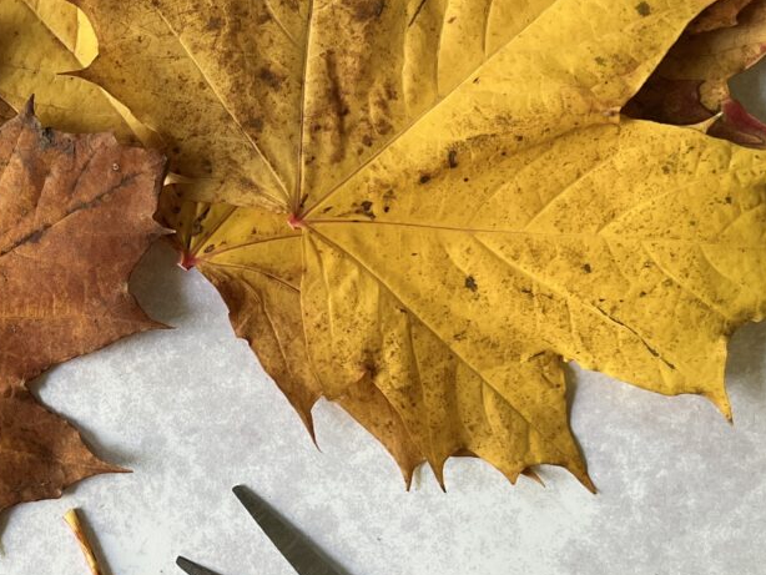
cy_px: 373
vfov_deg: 22.5
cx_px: 101
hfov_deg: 28.8
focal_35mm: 65
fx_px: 1439
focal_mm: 5.7
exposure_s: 1/108
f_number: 1.5
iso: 125
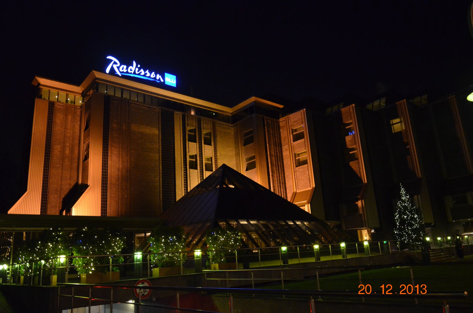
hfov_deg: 67.5
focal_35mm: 27
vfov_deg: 47.7
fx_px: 354
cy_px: 156
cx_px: 236
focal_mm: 18
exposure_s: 1/30
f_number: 3.5
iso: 2800
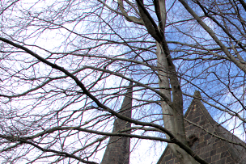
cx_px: 330
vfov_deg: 16.2
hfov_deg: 22.6
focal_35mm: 79
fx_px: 540
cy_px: 222
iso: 200
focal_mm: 16
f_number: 7.1
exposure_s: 1/200
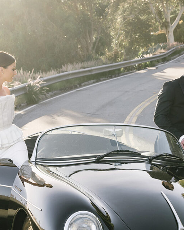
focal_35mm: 113
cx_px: 103
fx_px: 770
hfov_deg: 13.6
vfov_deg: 17.0
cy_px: 106
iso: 200
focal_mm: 50
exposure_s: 1/400
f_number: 5.6
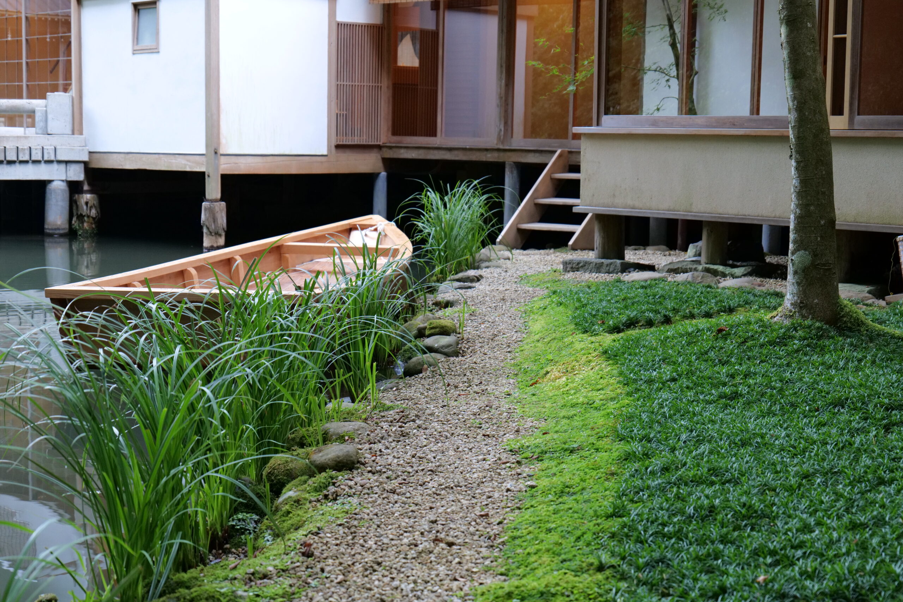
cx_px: 452
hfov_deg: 33.4
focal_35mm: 60
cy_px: 301
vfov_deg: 22.6
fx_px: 1505
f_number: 5.6
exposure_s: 1/80
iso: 4000
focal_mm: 60
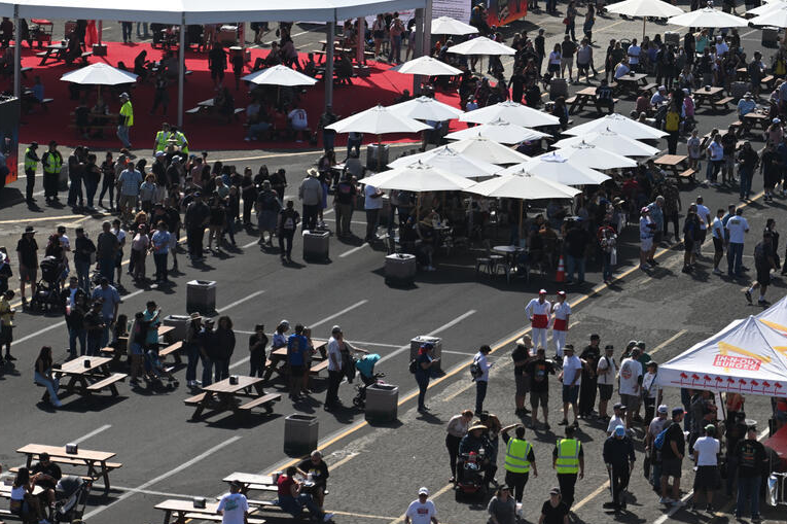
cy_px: 117
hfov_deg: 10.6
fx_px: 4238
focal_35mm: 194
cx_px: 605
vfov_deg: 7.1
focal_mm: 116
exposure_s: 1/3200
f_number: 5
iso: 320
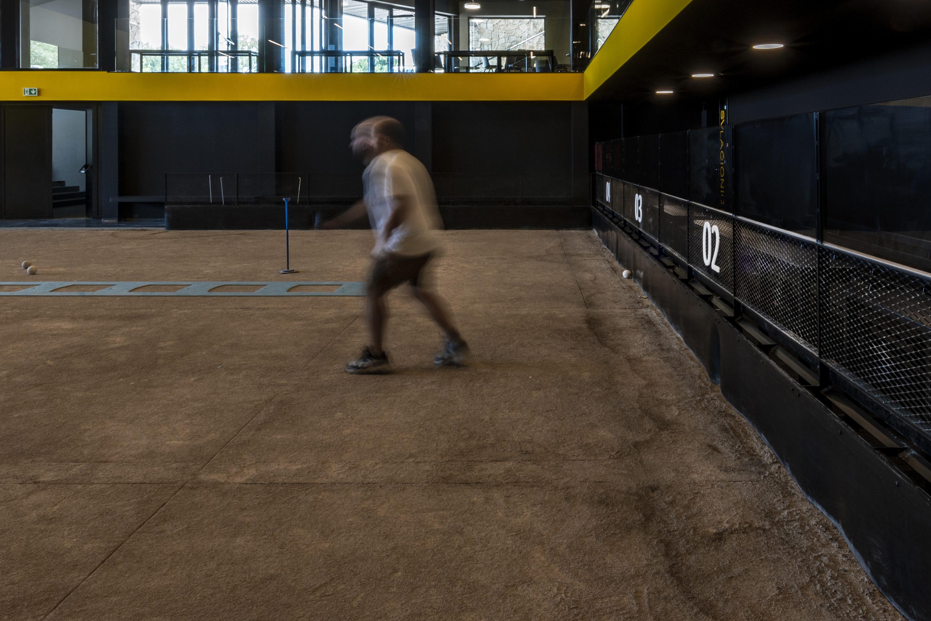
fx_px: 724
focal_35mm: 28
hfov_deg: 65.4
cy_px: 132
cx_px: 435
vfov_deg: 44.4
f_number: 22
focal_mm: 16
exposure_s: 1.3
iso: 100
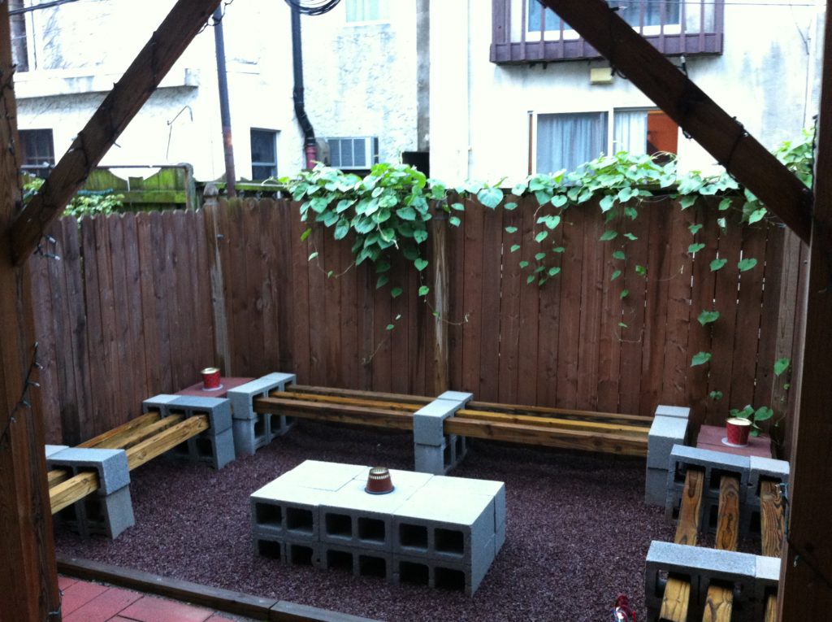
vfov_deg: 40.6
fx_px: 840
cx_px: 416
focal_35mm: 35
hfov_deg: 52.7
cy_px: 311
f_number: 2.8
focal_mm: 3.85
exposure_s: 1/15
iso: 250
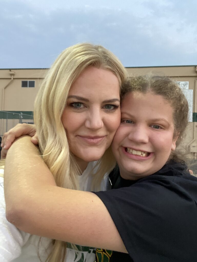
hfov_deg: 46.8
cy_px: 131
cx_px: 98
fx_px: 228
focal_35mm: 30
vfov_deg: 60.0
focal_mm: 2.71
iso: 400
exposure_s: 1/30
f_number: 2.2
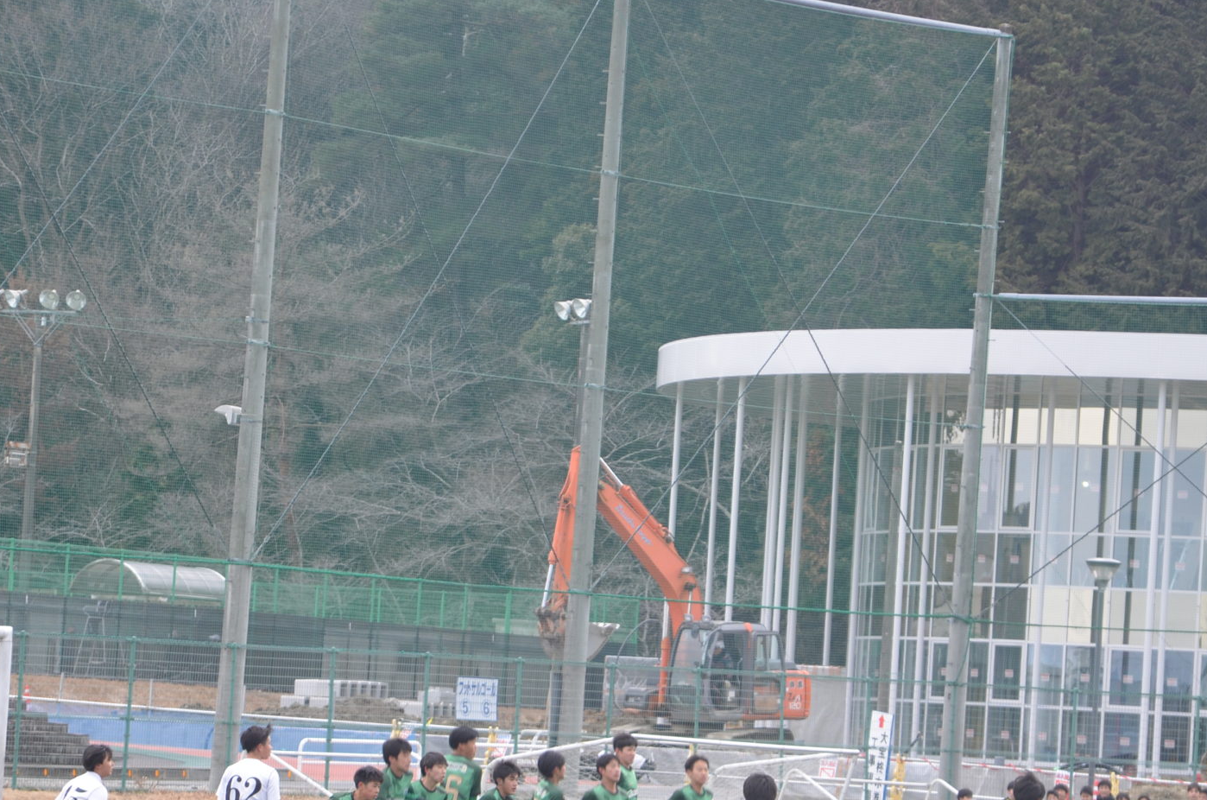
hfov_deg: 11.0
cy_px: 536
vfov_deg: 7.3
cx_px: 640
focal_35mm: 187
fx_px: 6248
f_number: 4.5
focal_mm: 85
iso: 400
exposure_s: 1/125
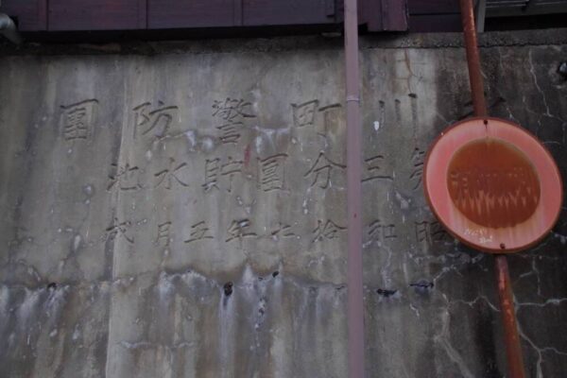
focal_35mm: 39
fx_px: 614
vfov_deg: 34.2
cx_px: 284
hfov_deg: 49.6
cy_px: 189
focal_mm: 26
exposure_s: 1/500
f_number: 5.6
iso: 1600
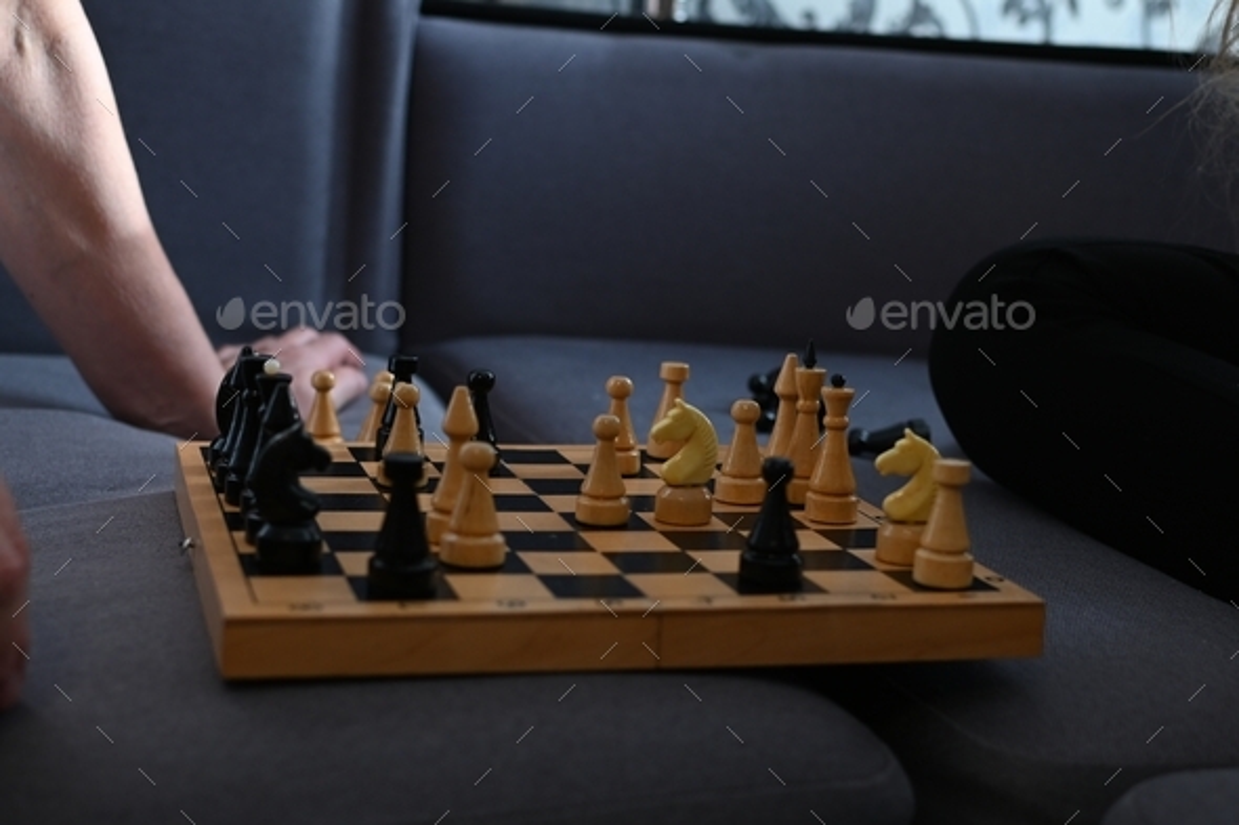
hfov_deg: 38.2
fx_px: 1789
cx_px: 620
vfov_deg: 26.0
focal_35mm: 52
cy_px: 412
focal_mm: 35
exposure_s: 1/125
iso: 320
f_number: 3.5
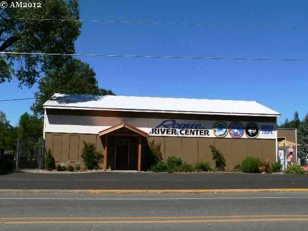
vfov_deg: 36.0
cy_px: 116
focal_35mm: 40
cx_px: 154
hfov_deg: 46.8
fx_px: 356
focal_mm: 6.6
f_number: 5.6
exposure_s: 1/640
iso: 80
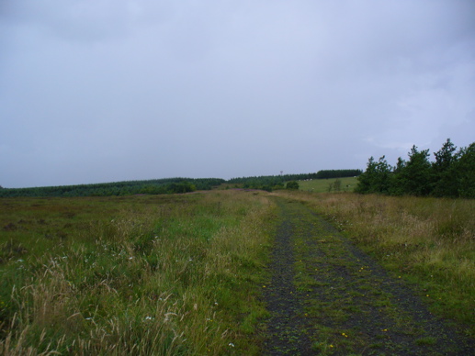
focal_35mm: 37
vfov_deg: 38.7
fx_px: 508
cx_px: 238
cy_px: 178
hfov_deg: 50.1
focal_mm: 6.1
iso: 80
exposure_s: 1/250
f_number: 5.6
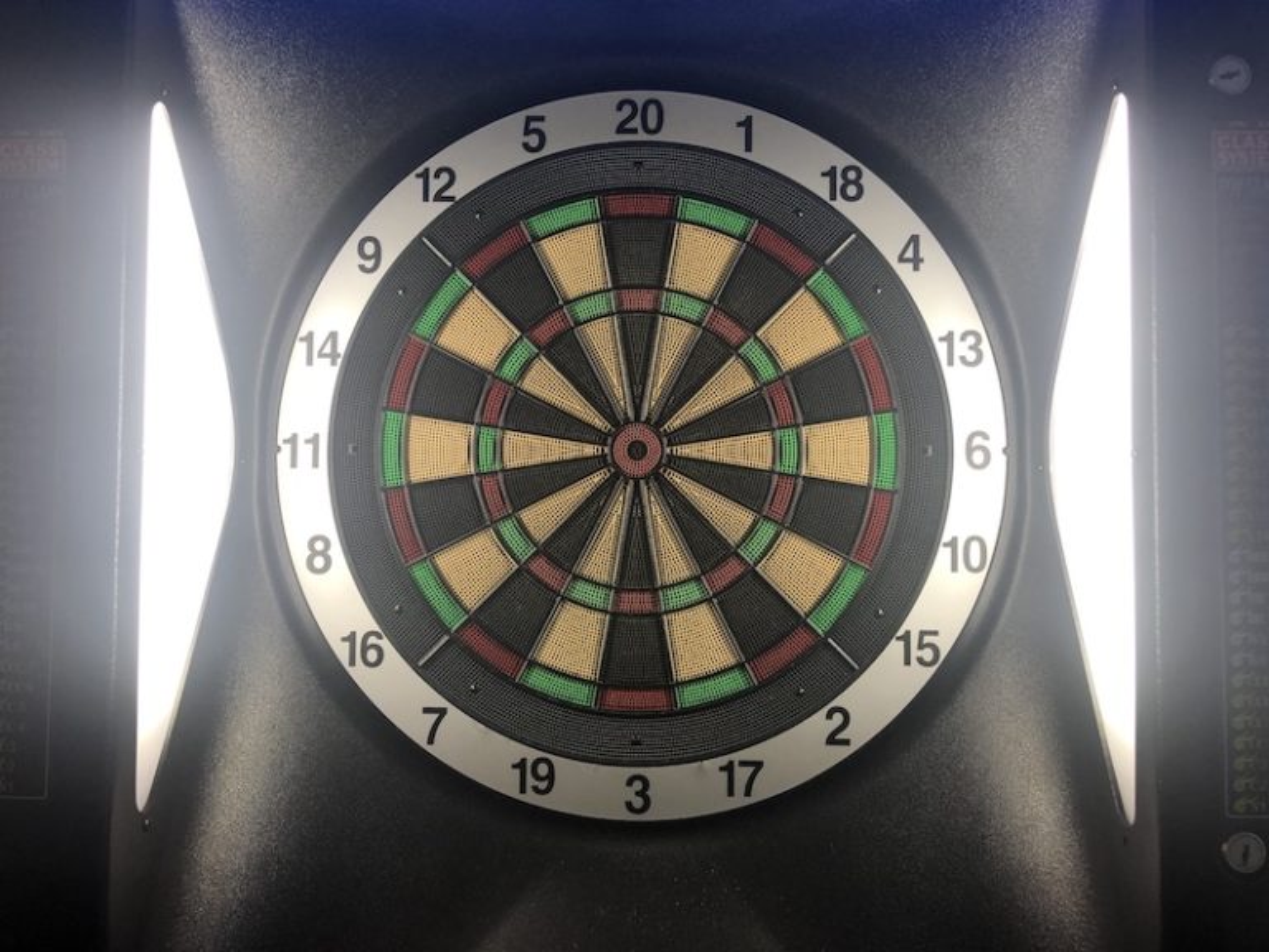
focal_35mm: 28
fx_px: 1026
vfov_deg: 49.7
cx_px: 634
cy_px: 476
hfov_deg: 63.4
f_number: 1.8
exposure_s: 1/30
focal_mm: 3.99
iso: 32
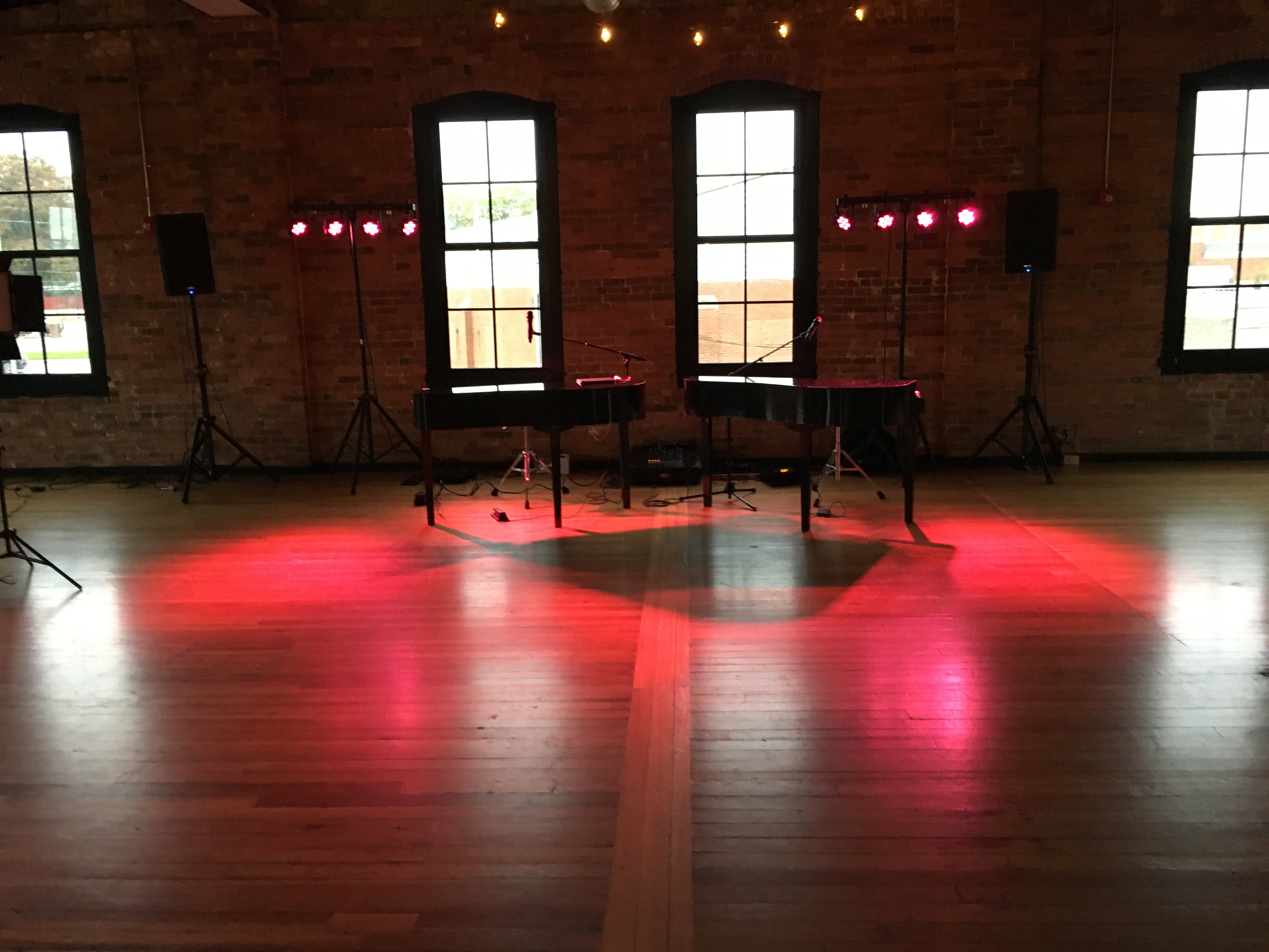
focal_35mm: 29
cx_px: 634
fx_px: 1063
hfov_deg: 61.7
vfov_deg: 48.2
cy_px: 476
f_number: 2.2
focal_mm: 4.15
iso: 160
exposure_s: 1/30
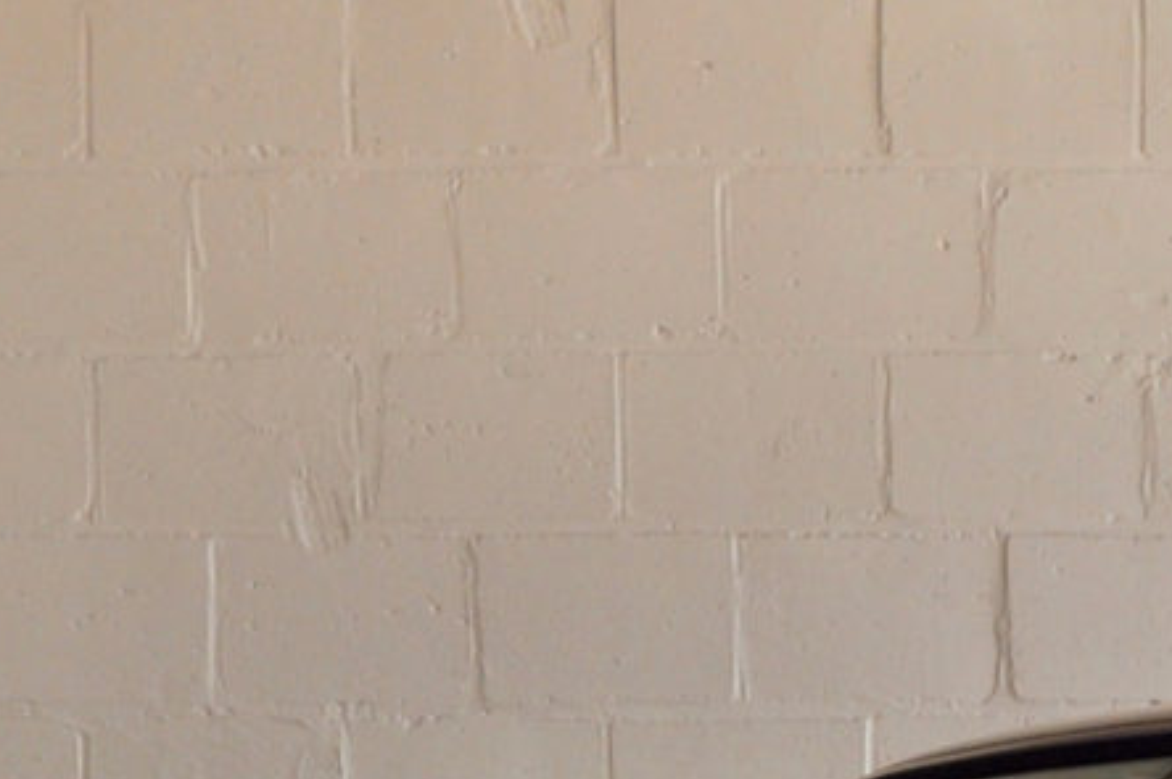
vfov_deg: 7.8
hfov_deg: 12.3
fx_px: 5398
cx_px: 1077
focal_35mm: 166
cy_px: 1687
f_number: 6.3
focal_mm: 24
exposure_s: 1/160
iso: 200
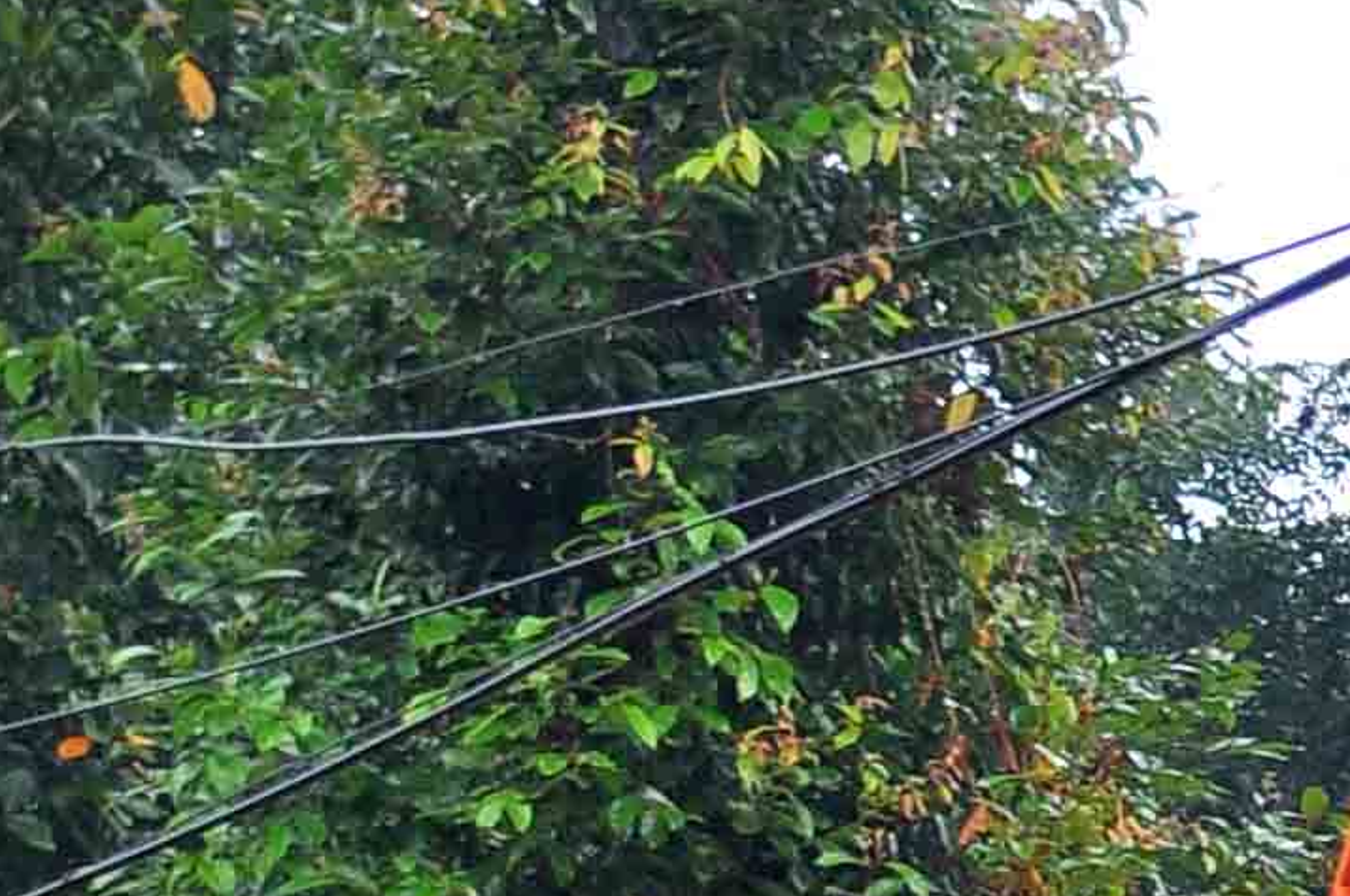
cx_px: 3980
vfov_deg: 7.8
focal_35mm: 162
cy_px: 2154
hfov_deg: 9.8
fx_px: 6068
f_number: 6.3
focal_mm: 18
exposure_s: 1/40
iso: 400
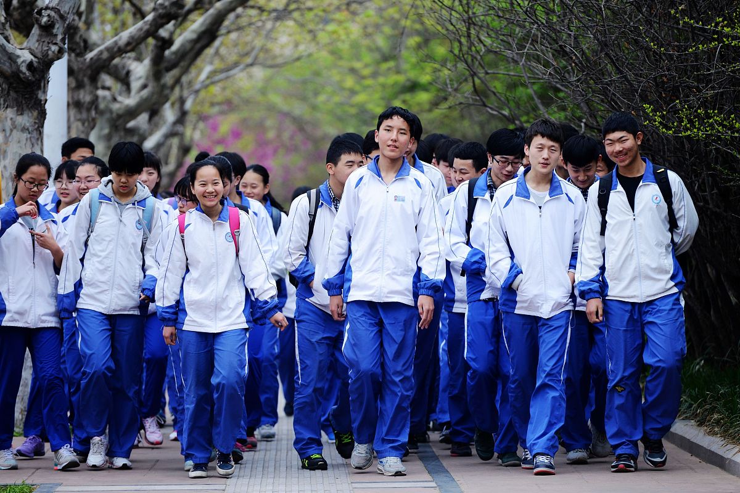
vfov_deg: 6.9
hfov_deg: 10.3
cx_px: 370
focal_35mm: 200
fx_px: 4111
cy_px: 246
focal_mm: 200
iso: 180
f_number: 3.5
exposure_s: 1/320
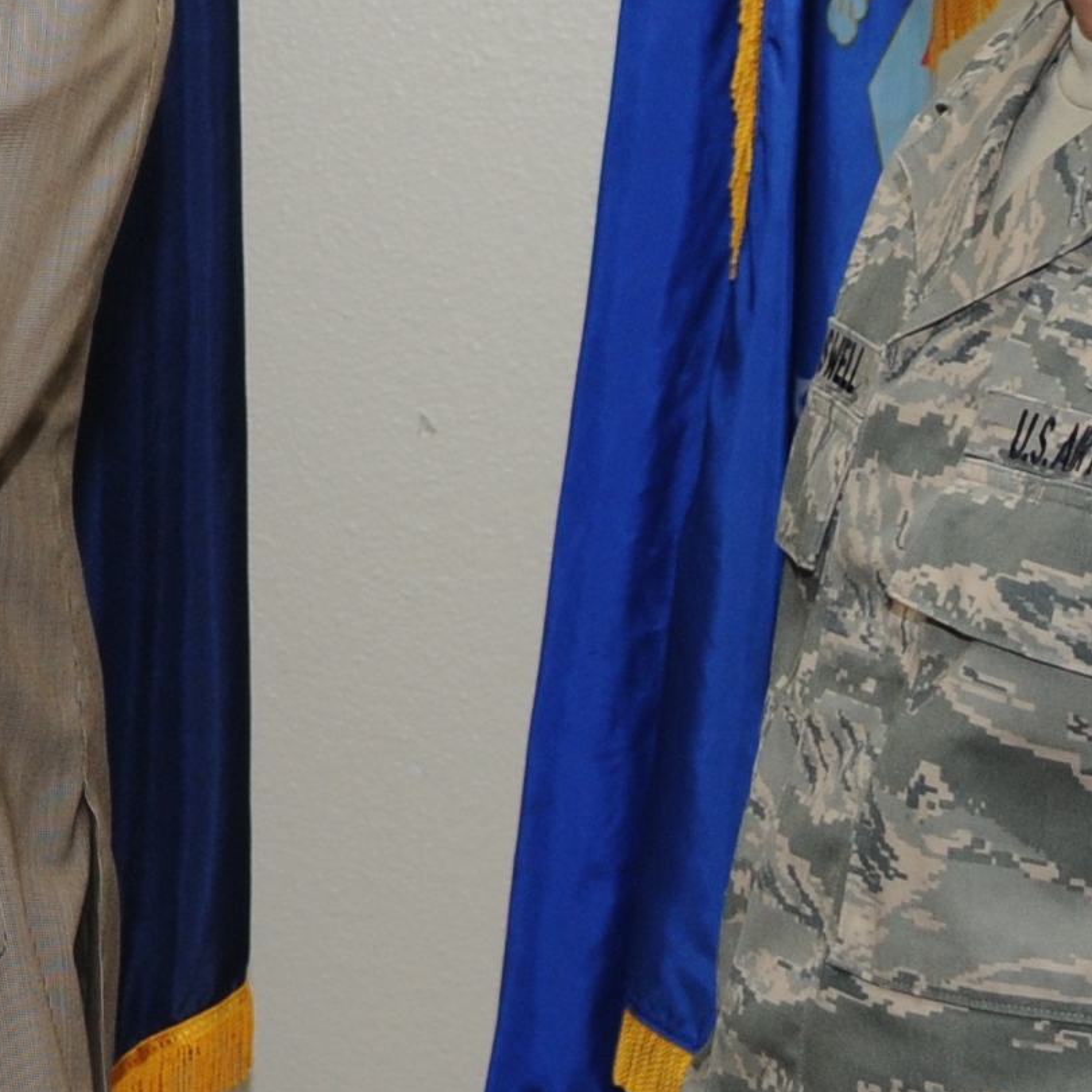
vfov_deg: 9.9
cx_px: -349
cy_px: 19
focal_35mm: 175
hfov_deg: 9.8
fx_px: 6246
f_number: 4.5
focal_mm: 26
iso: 320
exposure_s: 1/80
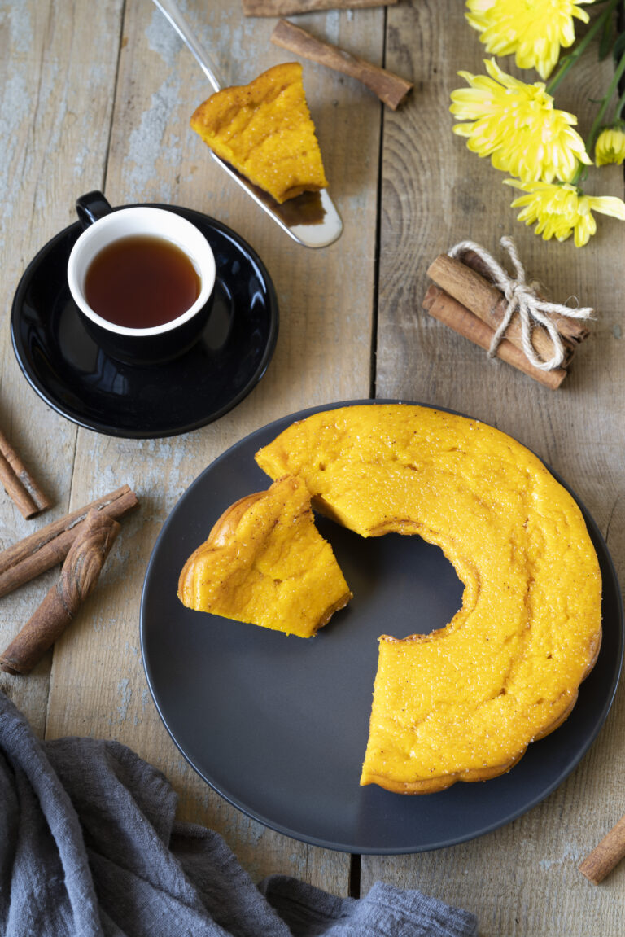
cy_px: 468
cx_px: 312
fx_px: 1952
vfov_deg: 27.0
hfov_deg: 18.2
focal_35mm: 75
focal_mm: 75
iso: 100
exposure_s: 2
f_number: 10
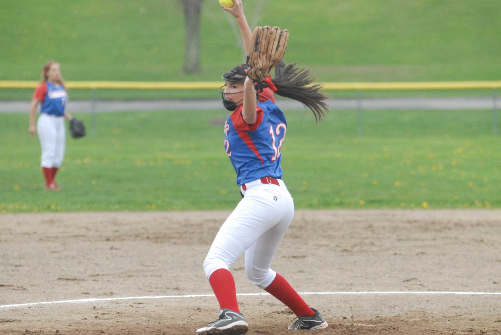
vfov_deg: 6.3
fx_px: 3030
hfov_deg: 9.5
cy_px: 168
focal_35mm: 218
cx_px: 250
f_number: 3.5
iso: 1600
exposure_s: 1/2000
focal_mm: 145
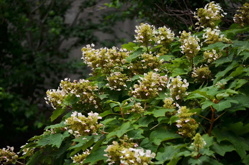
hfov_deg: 11.8
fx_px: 1201
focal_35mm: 174
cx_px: 124
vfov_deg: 7.9
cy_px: 82
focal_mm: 116
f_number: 4.8
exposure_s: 1/1600
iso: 100
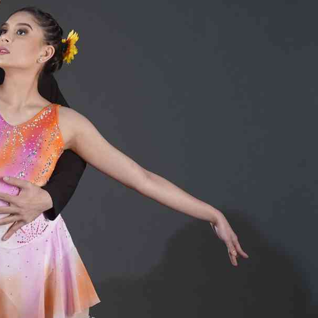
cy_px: 113
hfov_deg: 9.0
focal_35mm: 193
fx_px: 2006
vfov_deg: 9.1
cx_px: 63
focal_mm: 77
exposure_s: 1/125
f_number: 7.1
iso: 400
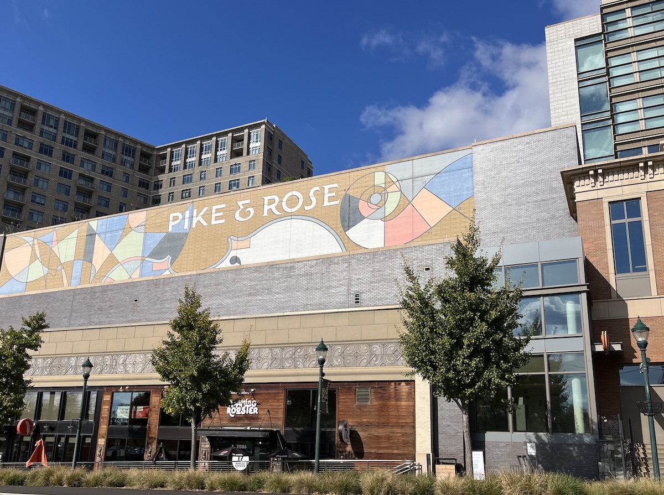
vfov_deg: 52.9
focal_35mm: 26
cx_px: 332
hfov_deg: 67.4
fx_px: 498
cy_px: 248
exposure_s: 1/6494
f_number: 1.6
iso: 50
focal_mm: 5.1
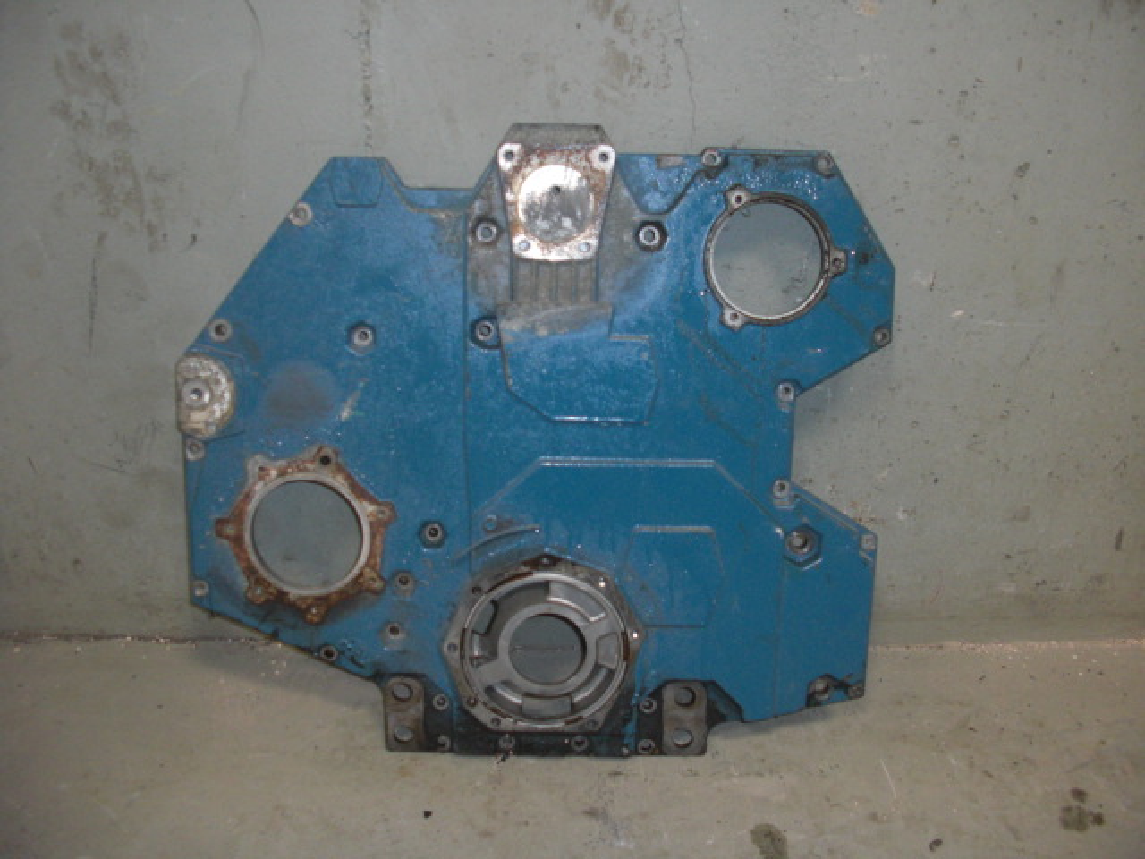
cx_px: 572
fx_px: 1191
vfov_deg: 39.7
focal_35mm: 36
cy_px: 430
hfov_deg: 51.4
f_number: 2.8
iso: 200
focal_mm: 6.3
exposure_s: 1/30
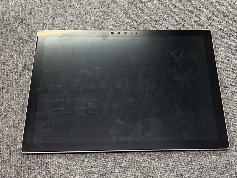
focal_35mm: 26
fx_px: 178
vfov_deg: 53.1
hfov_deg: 67.3
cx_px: 118
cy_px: 89
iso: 125
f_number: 1.8
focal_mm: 4.25
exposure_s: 1/60
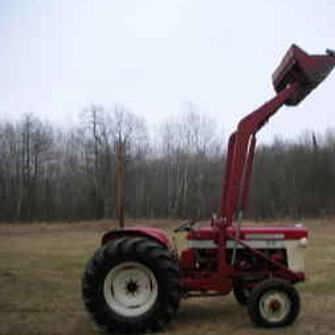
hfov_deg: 39.9
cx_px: 195
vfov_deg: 40.0
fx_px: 460
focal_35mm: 42
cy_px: 166
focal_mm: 5.8
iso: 50
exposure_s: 1/37.6
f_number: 8.5
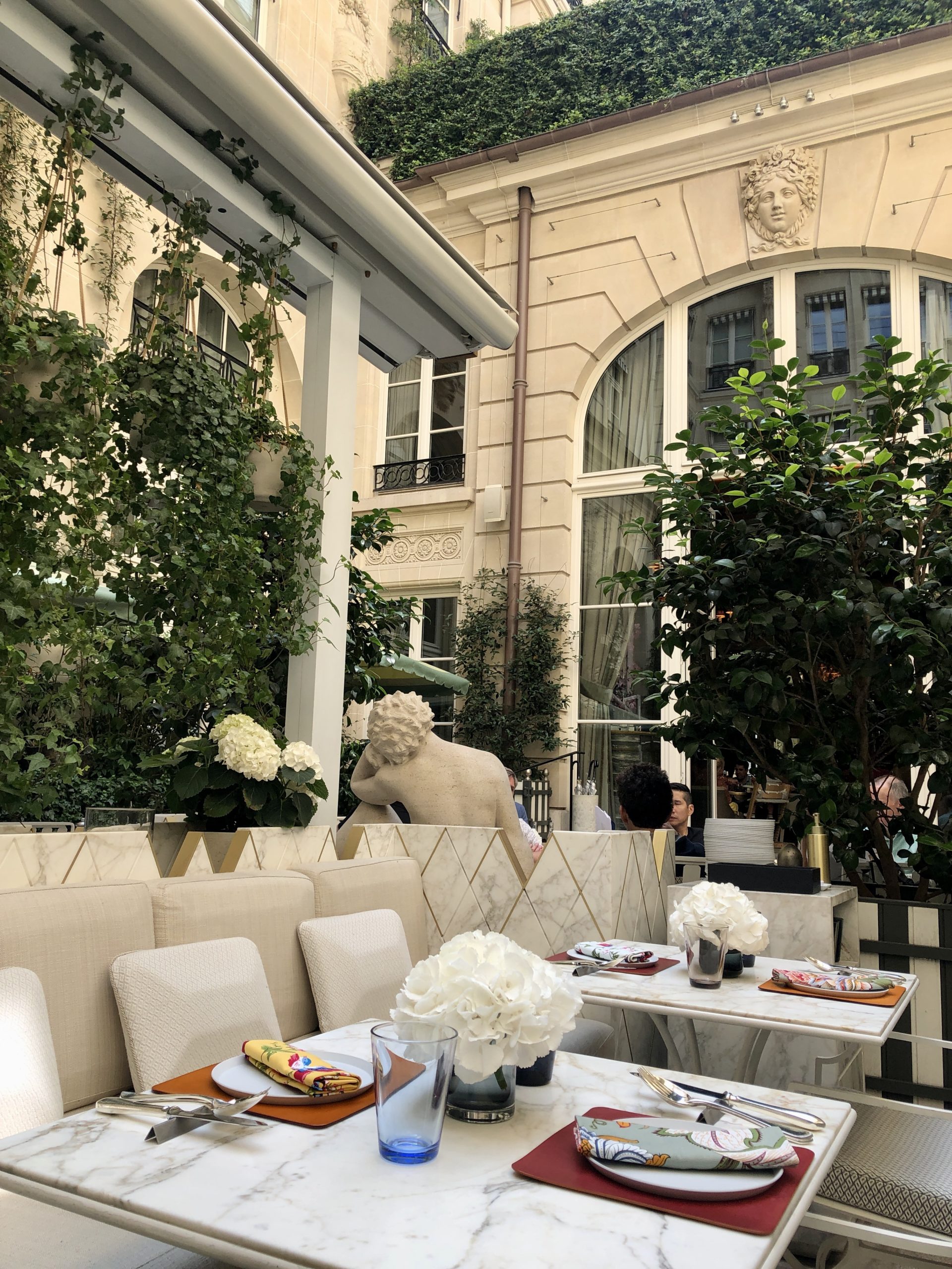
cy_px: 634
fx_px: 1027
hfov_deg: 49.7
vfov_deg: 63.4
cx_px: 476
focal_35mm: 28
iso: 20
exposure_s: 1/289
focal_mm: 3.99
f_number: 1.8
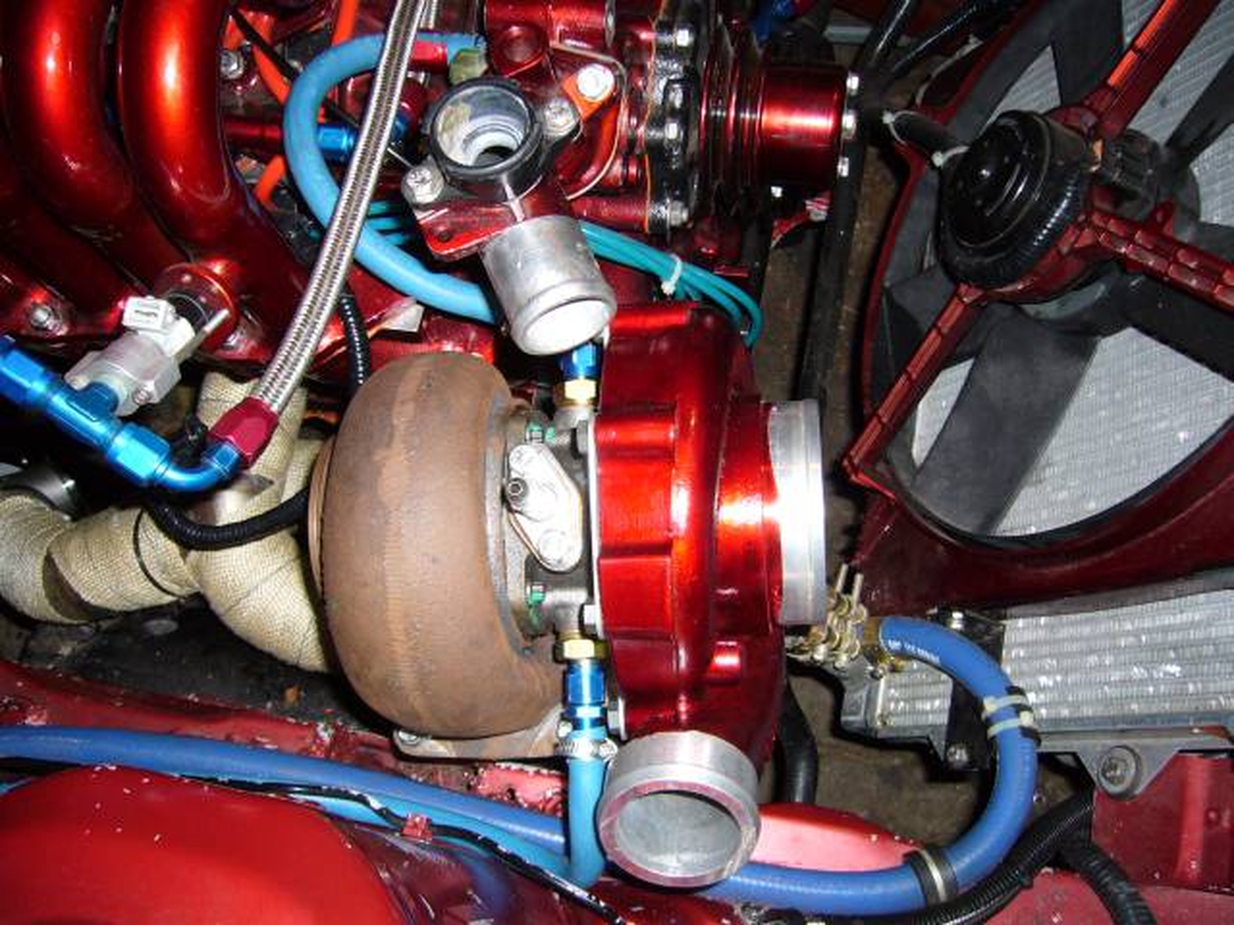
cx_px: 617
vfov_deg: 40.7
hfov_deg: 52.6
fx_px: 1248
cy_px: 462
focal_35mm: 35
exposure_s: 1/30
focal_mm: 5.8
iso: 100
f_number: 2.8
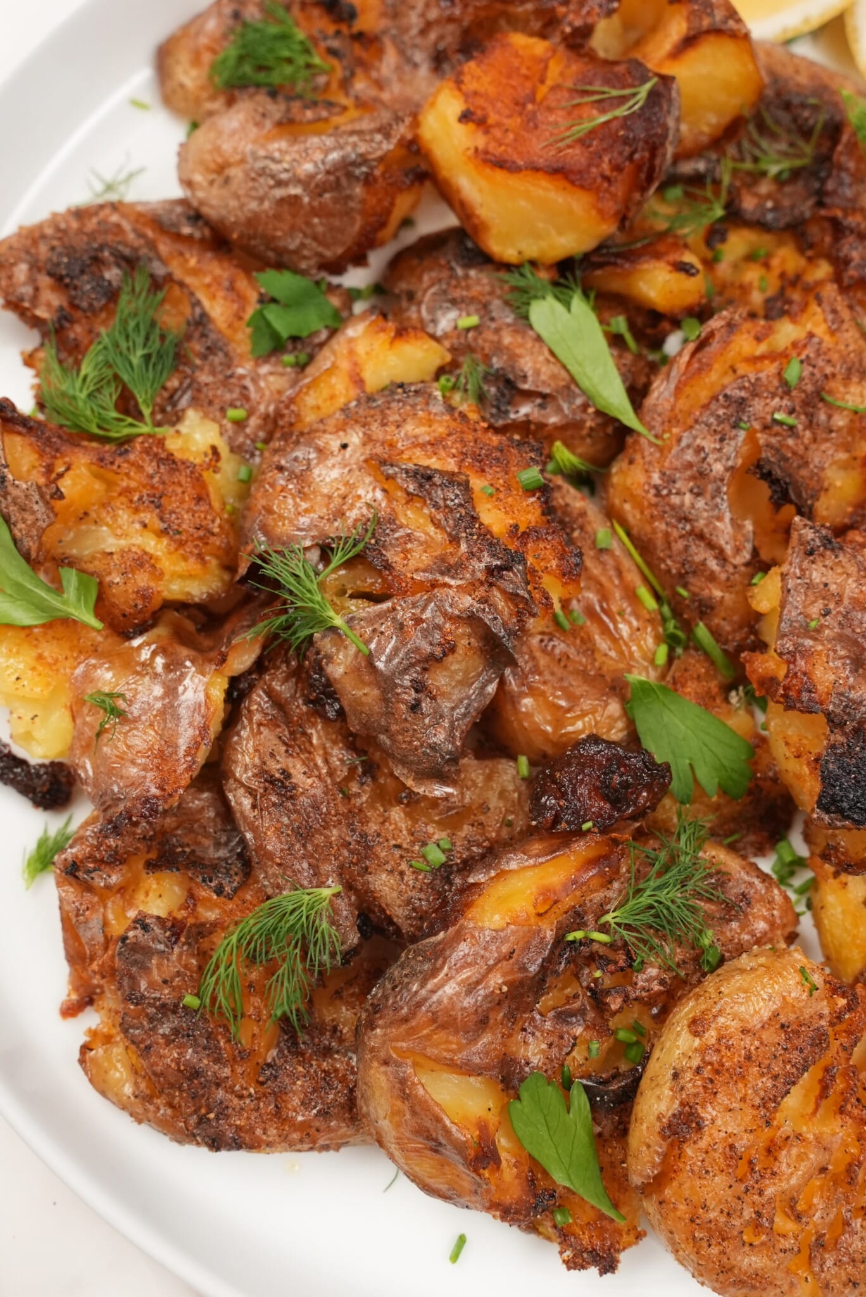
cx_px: 433
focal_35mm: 42
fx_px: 1517
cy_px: 648
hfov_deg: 31.9
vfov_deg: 46.3
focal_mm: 42.1
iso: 5000
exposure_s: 1/200
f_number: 9
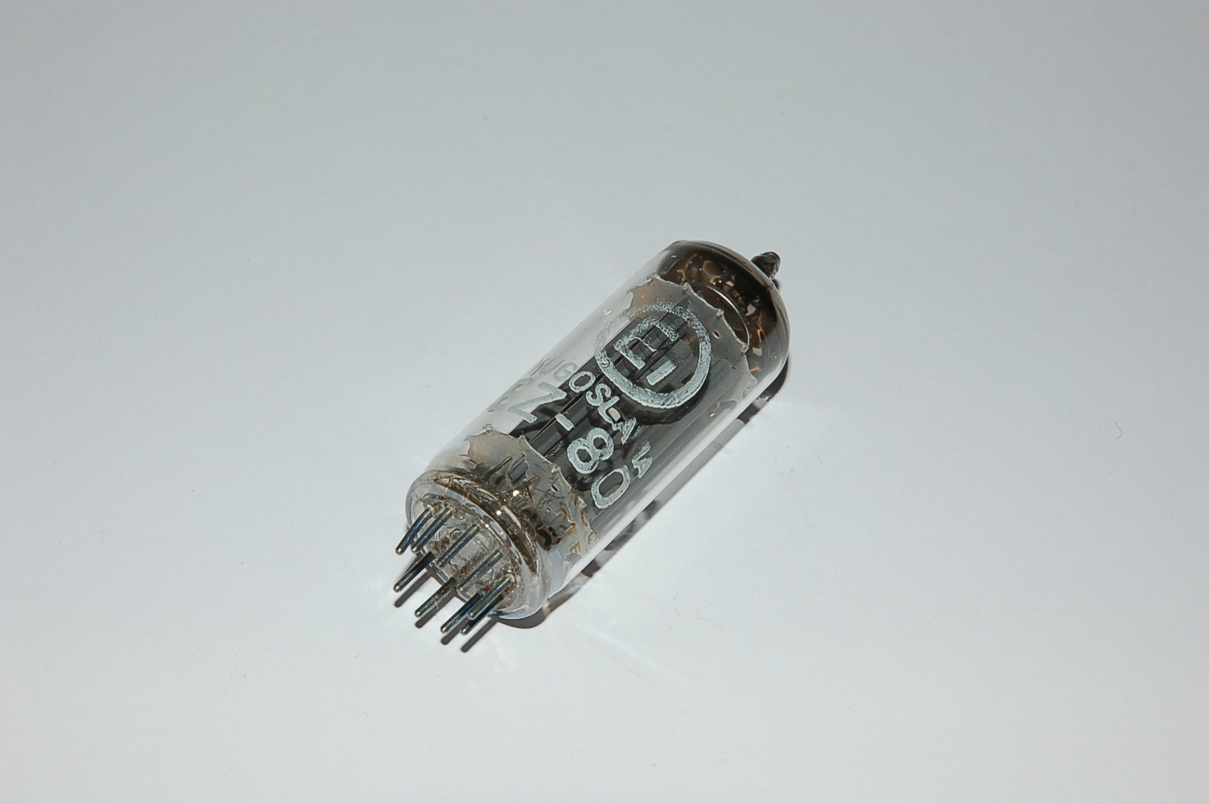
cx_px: 604
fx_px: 3523
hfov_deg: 19.5
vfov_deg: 13.0
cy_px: 402
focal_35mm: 105
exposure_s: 1/60
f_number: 16
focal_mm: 70
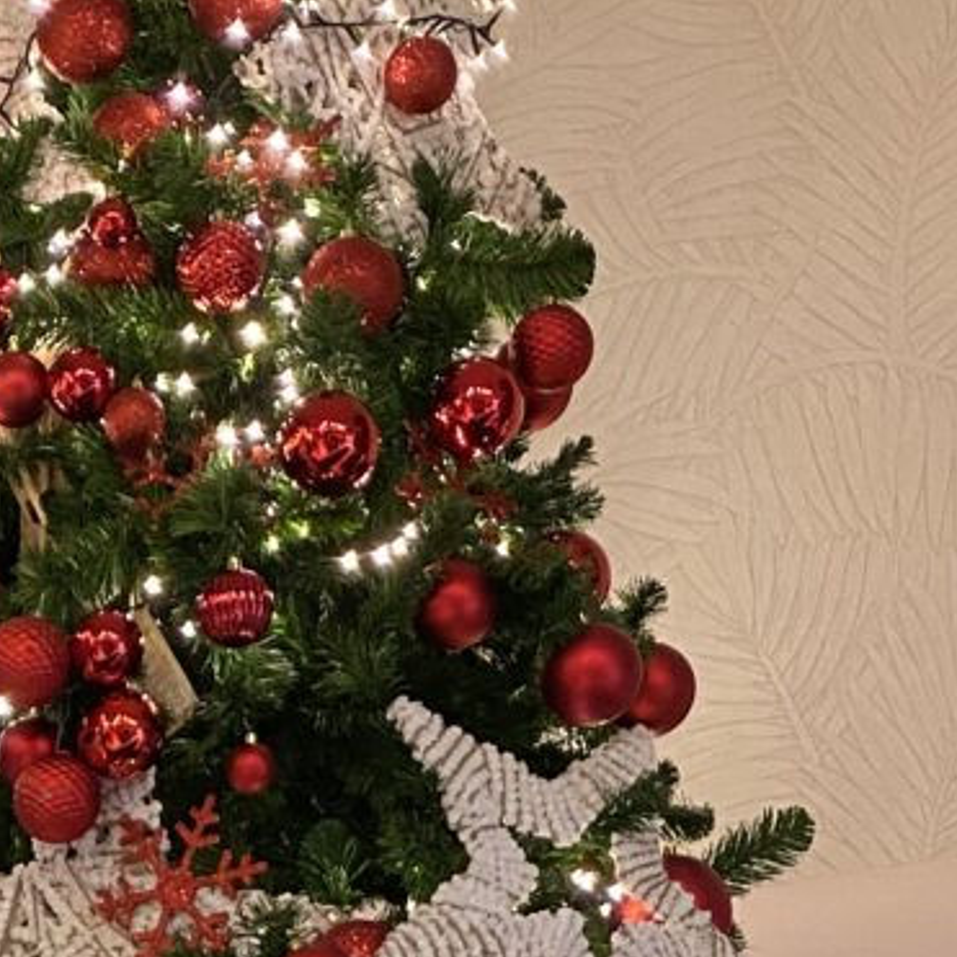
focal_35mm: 109
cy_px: 1625
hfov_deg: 15.5
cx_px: -144
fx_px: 3409
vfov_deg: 14.4
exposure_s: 1/50
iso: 250
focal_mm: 4.25
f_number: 1.8
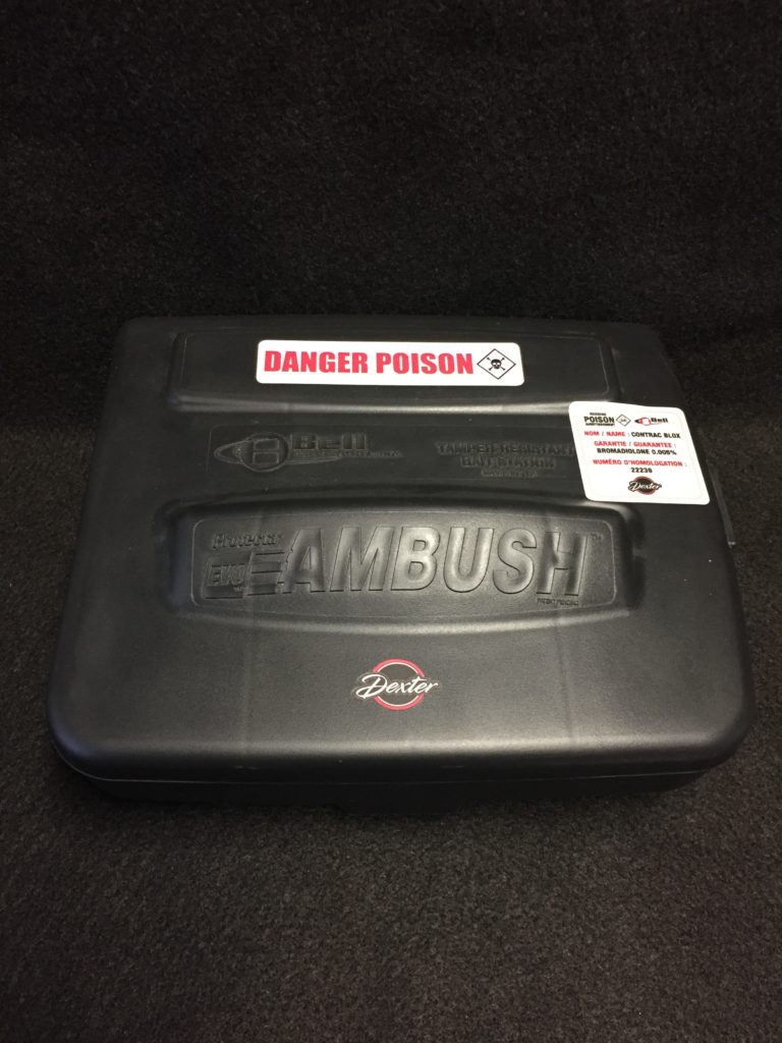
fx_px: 874
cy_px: 522
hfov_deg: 48.2
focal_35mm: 29
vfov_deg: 61.7
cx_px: 391
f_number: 2.2
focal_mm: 4.15
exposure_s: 1/24
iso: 250
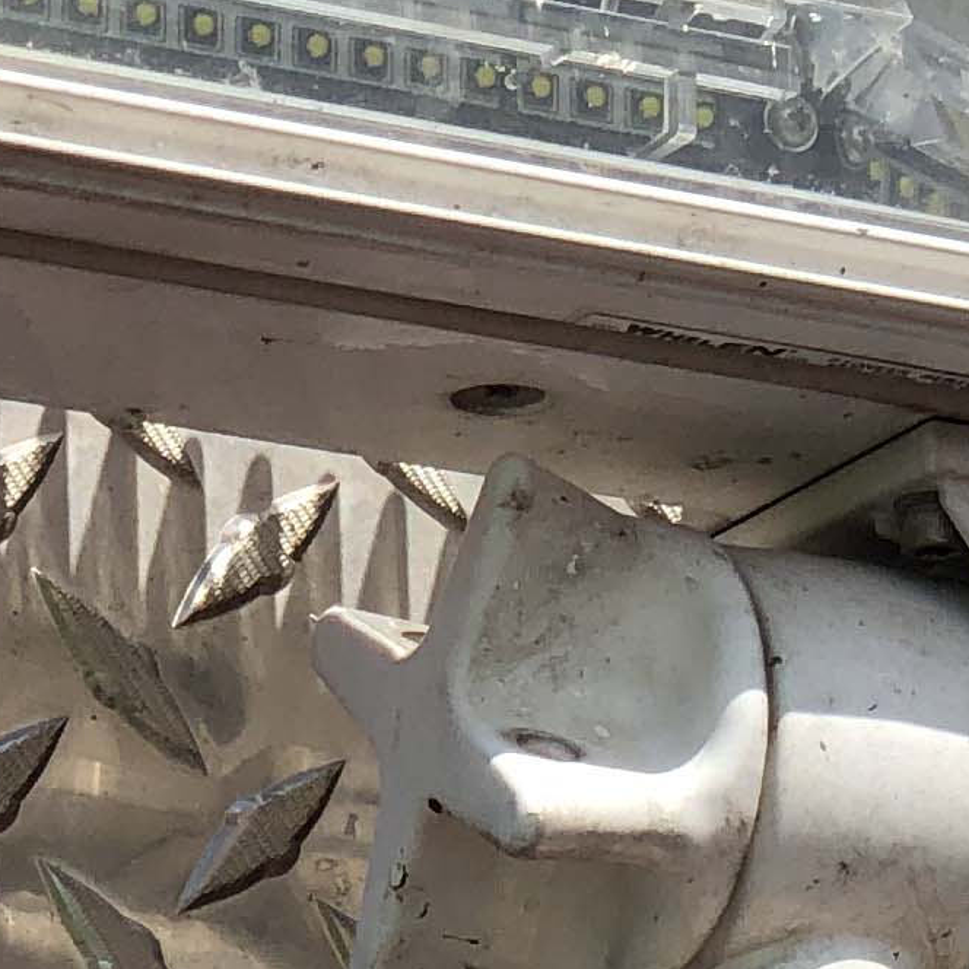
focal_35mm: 279
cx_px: 1019
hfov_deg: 6.3
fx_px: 8836
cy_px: 1489
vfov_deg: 6.2
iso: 16
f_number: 2.4
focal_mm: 6
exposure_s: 1/1033
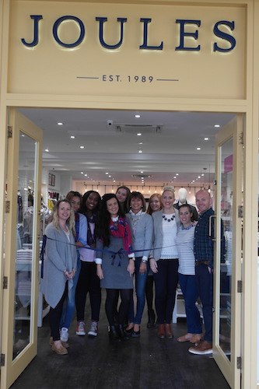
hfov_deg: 31.2
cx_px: 130
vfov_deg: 45.4
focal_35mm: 43
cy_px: 194
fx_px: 464
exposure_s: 1/100
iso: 400
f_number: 4
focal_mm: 28
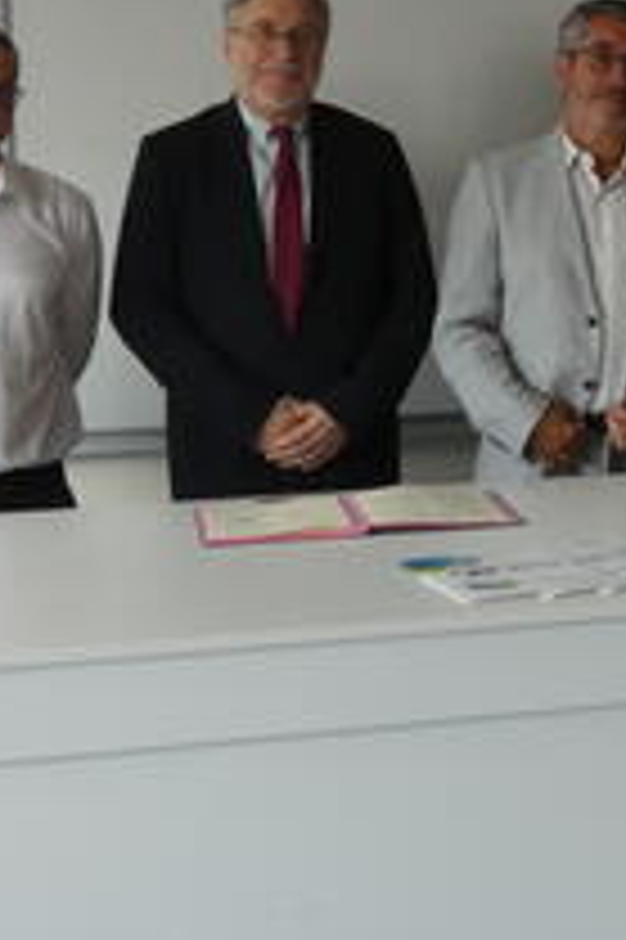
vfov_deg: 23.5
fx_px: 2247
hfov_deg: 15.2
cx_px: 806
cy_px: 297
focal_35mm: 86
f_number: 3.5
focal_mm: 6.5
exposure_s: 1/80
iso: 320
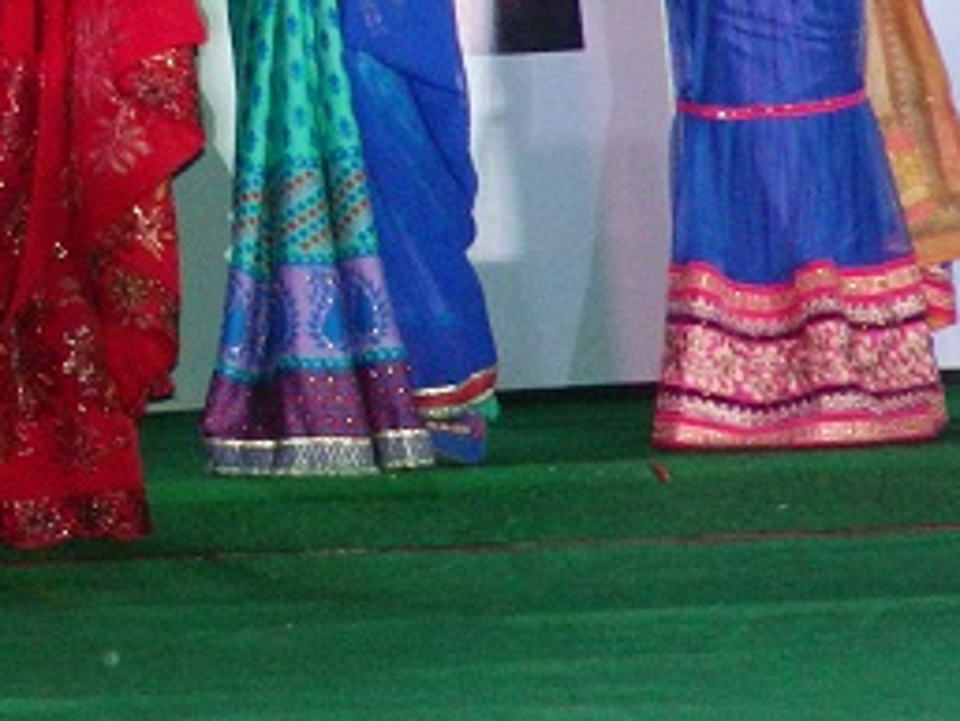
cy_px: -482
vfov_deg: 10.4
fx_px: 3773
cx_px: -840
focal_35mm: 136
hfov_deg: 13.0
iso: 200
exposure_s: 1/30
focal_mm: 6.2
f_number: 3.3
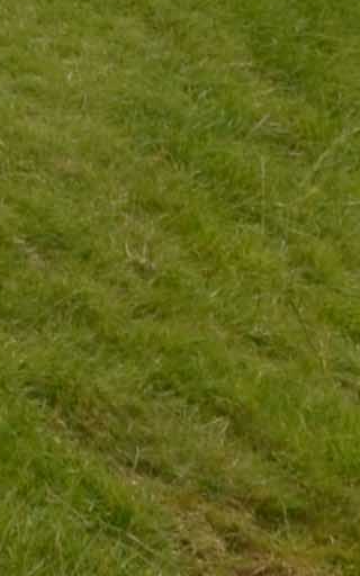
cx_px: -144
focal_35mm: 330
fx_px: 5180
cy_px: -864
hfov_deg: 4.0
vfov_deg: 6.1
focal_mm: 24
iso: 100
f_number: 10
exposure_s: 1/200
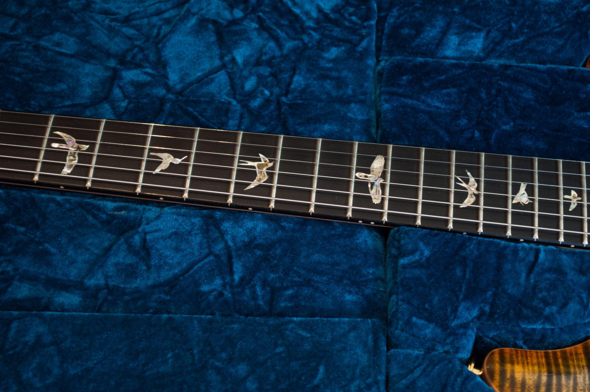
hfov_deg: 24.6
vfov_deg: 16.5
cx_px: 295
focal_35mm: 82
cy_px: 196
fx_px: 1350
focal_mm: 55
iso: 100
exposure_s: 1/2.5
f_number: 5.6
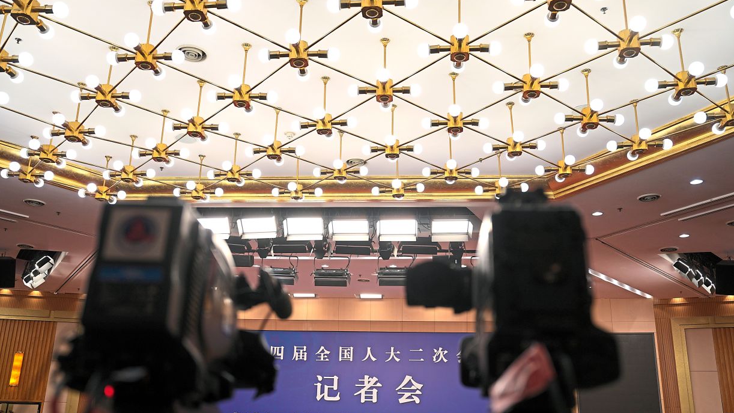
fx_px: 662
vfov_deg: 34.6
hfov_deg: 58.0
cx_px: 368
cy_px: 226
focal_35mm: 34
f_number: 2.8
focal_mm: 32
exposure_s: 1/320
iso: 200
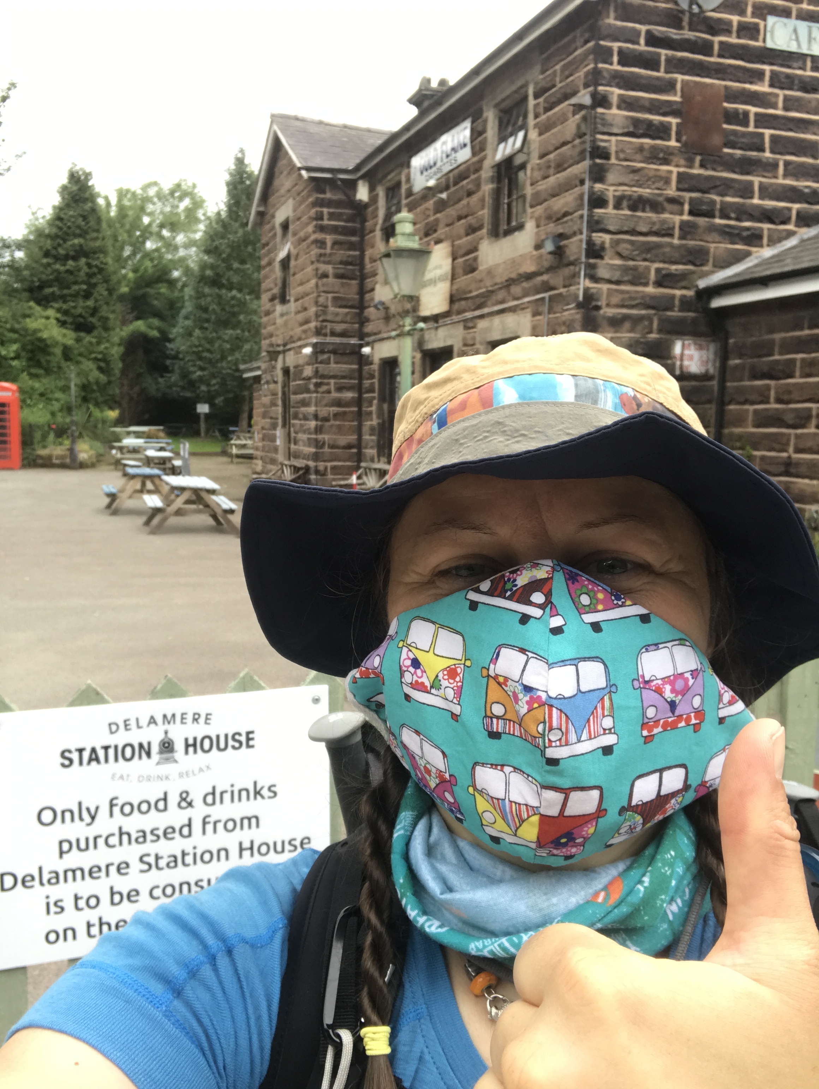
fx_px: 1008
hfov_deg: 44.2
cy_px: 544
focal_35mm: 32
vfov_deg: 56.8
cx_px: 410
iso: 25
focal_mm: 2.87
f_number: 2.2
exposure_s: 1/118
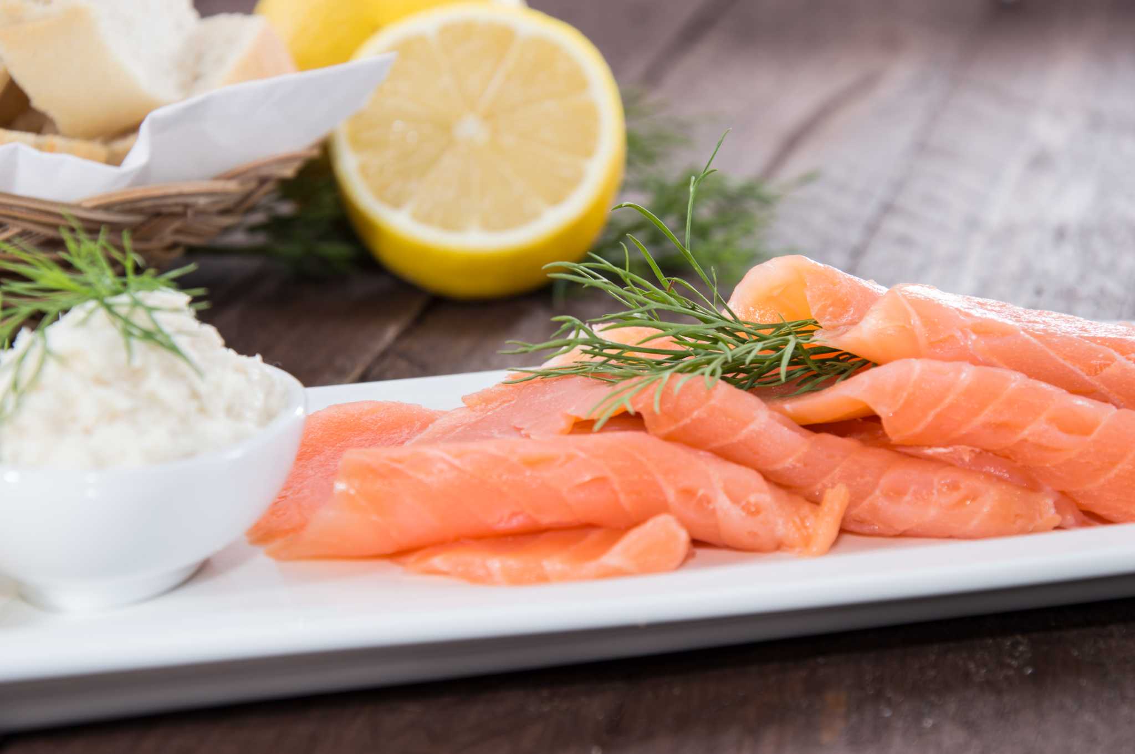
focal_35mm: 138
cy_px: 377
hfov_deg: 14.9
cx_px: 568
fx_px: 4346
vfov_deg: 9.9
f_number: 10
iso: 100
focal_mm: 92
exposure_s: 1/160
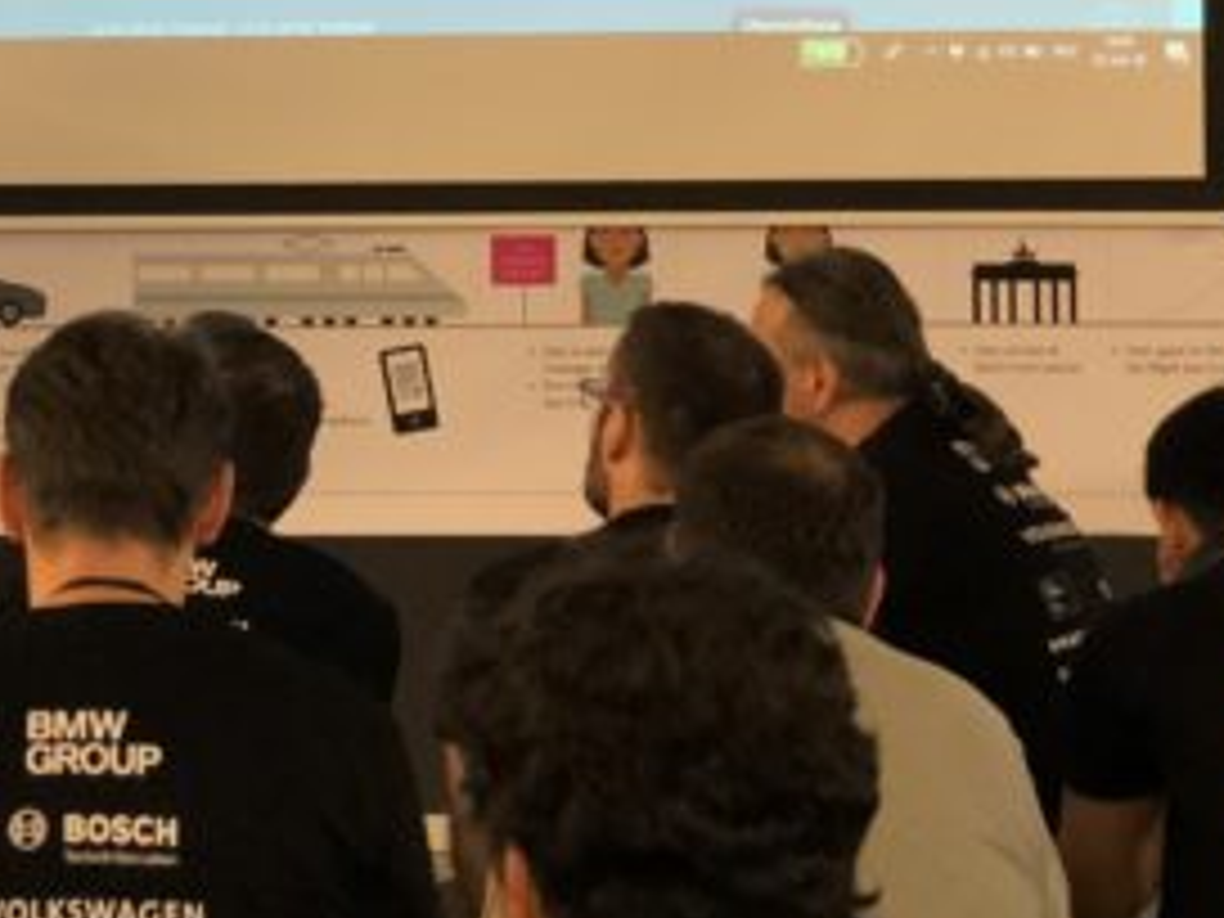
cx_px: 169
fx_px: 4420
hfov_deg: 15.6
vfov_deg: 11.7
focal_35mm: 125
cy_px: -68
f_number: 2.4
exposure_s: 1/33
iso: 100
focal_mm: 6
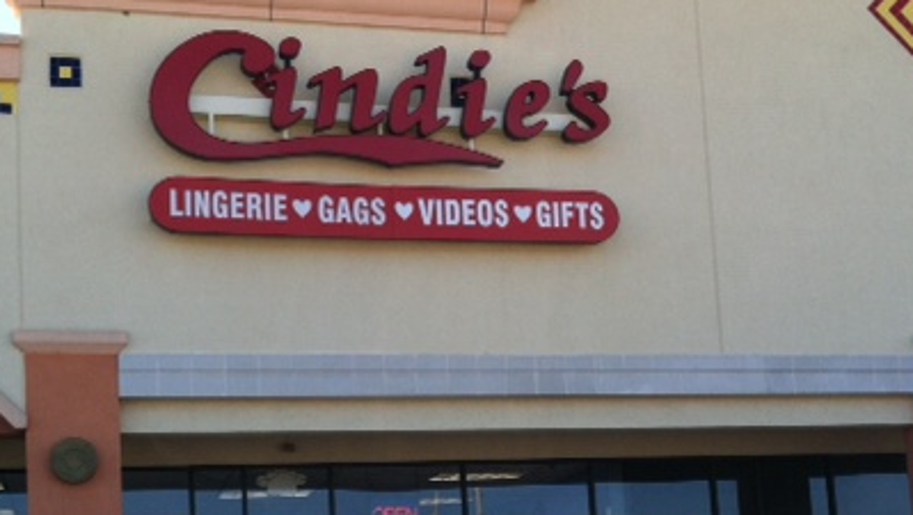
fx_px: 1478
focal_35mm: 61
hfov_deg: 34.3
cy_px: 444
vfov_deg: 19.5
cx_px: 426
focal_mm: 3.85
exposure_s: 1/500
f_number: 2.8
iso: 80
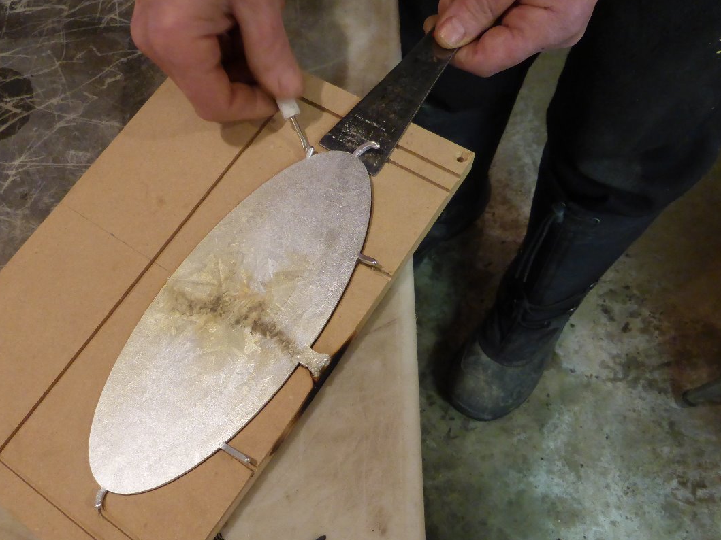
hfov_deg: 52.8
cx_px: 234
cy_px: 318
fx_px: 708
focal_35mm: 34
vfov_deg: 41.6
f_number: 3.3
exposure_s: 1/20
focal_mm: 4.3
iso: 400
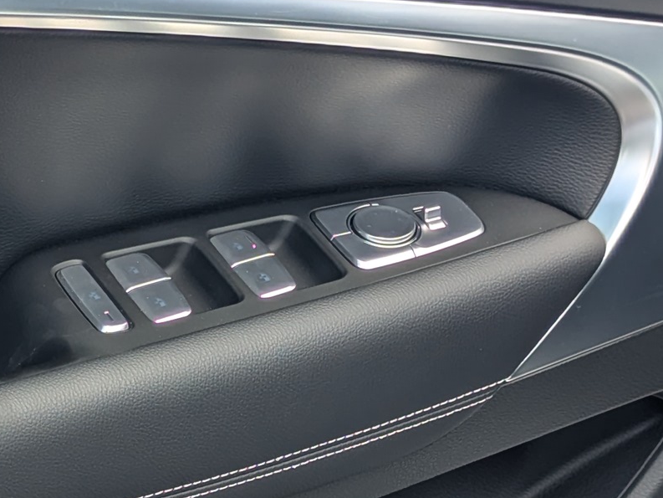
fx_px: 2969
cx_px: 69
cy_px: 461
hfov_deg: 12.6
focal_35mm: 155
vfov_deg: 9.5
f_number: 1.85
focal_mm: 6.81
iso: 41
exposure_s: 1/666
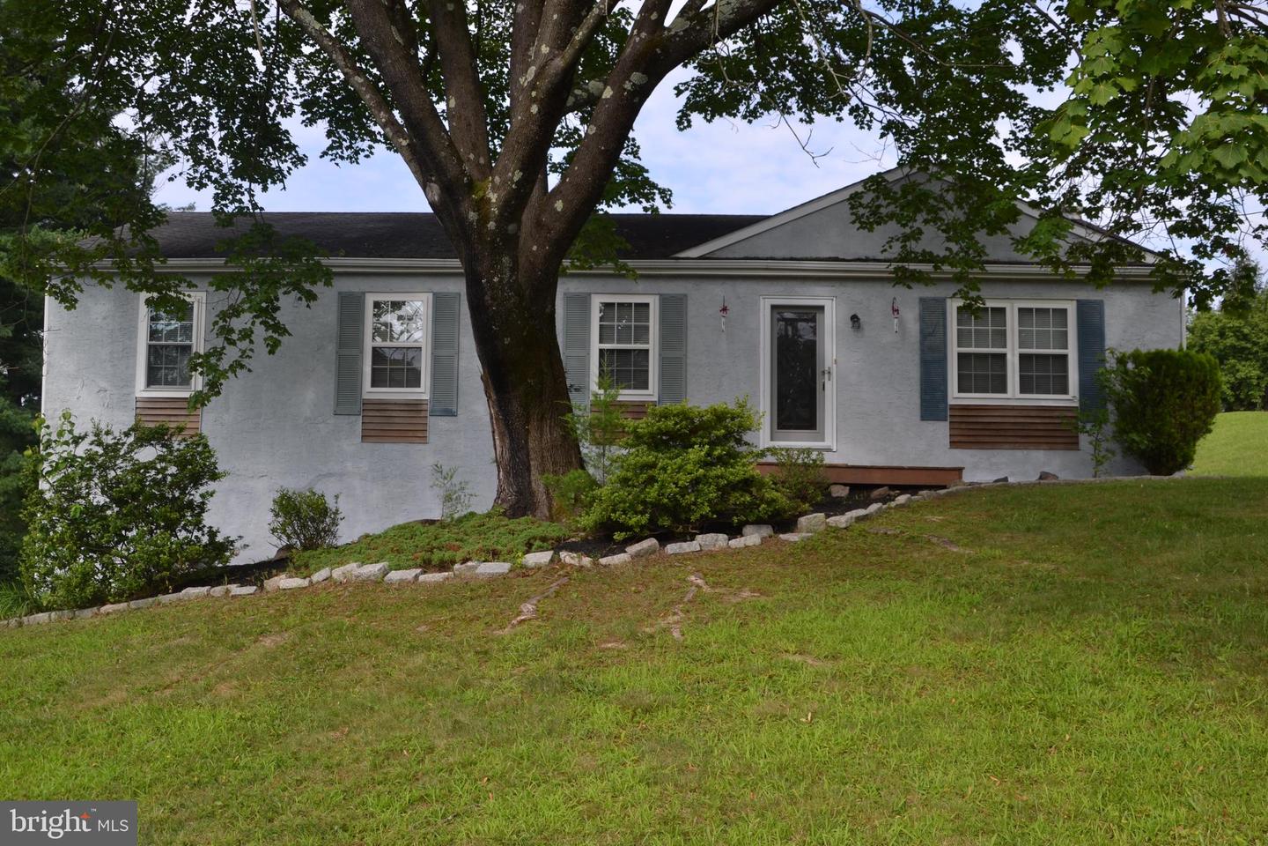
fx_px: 1268
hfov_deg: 53.1
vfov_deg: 36.9
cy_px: 423
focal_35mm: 36
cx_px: 634
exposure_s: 1/160
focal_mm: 24
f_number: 6.3
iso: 100
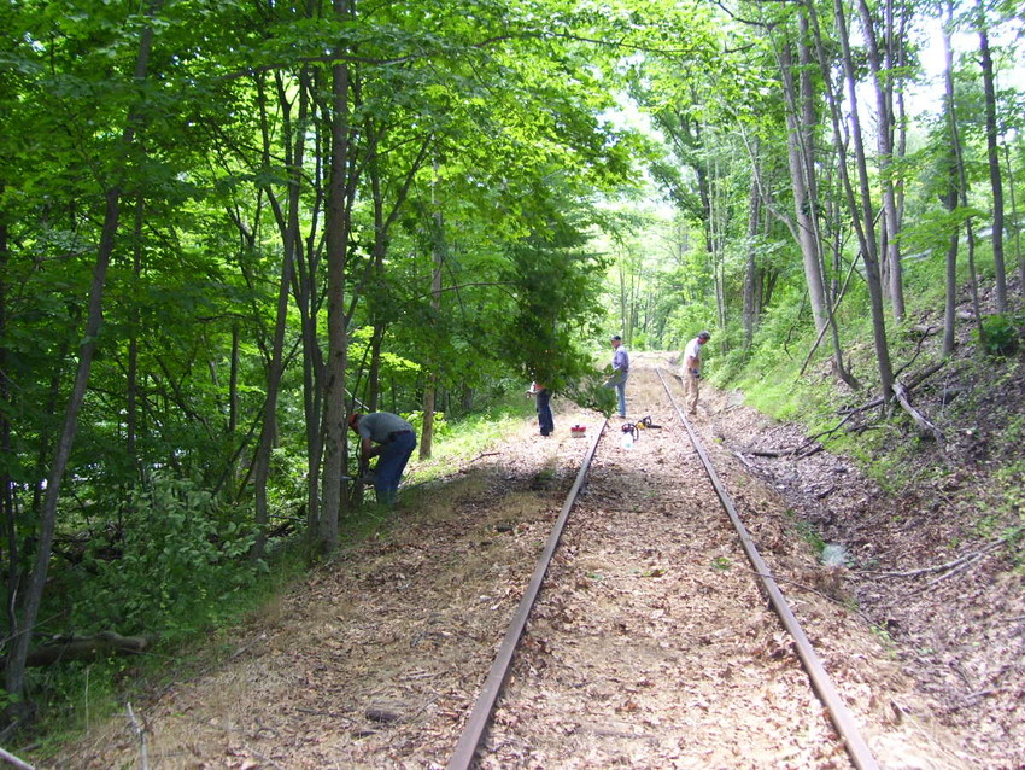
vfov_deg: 38.7
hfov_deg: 50.1
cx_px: 512
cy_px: 385
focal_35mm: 37
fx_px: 1096
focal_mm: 6
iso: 125
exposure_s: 1/60
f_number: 2.7
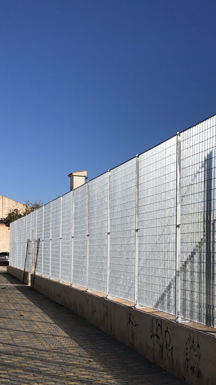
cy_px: 238
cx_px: 177
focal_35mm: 48
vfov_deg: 42.6
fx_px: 489
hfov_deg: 24.5
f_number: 1.8
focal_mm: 4
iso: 25
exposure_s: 1/3745
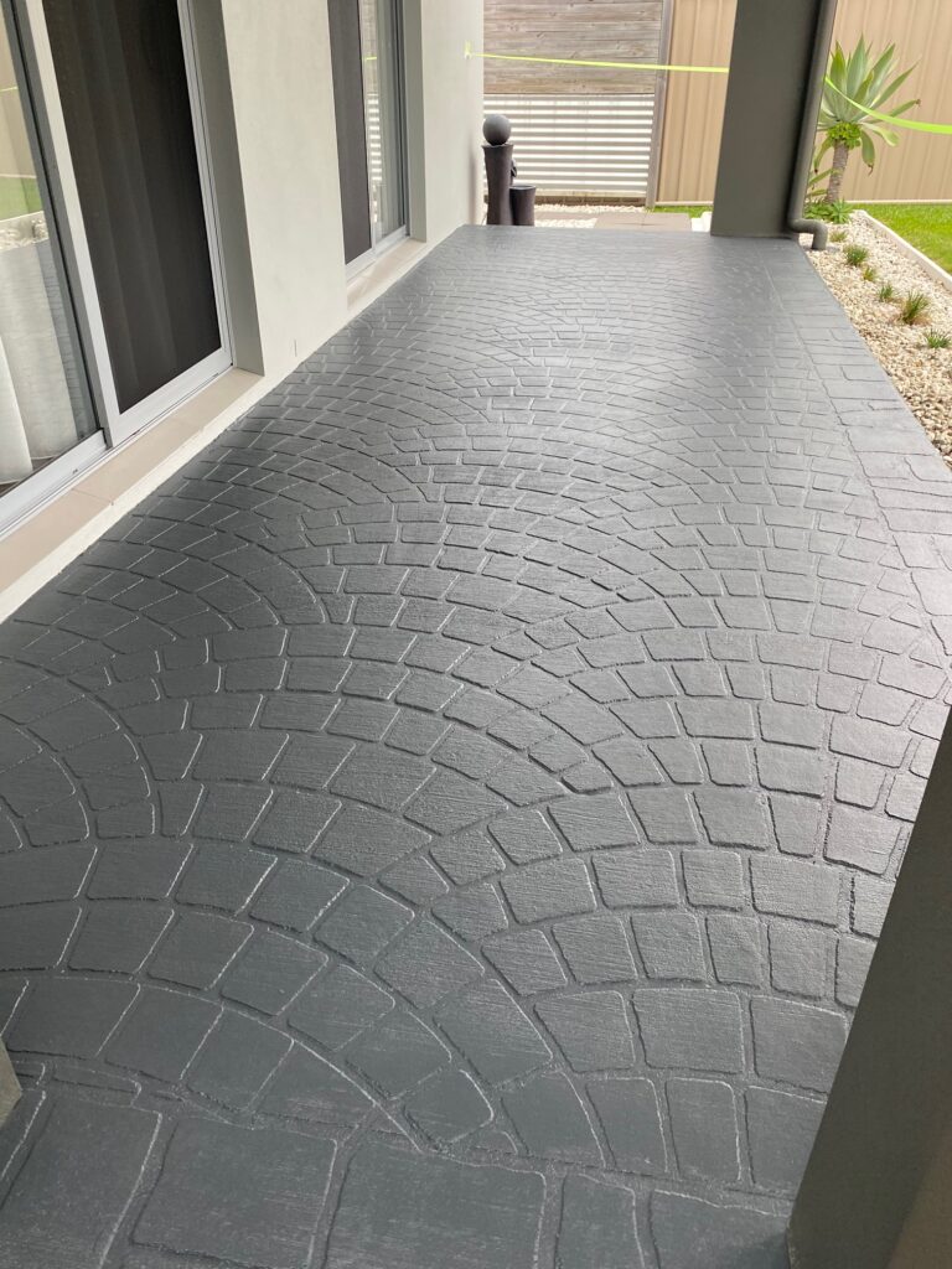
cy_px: 634
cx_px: 476
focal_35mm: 26
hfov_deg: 53.1
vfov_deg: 67.3
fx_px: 953
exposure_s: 1/121
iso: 125
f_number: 1.8
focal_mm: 4.25
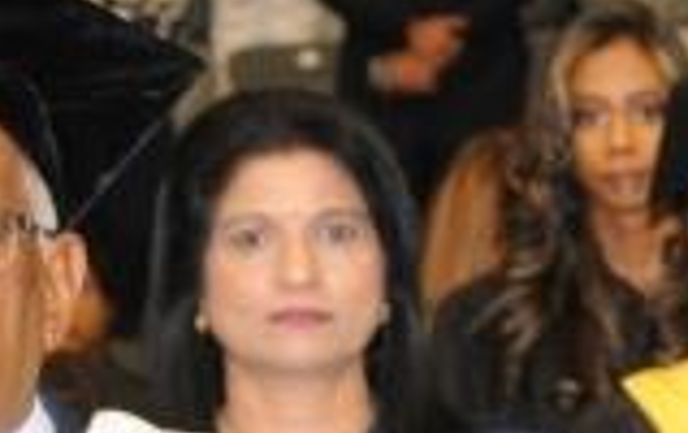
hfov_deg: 5.5
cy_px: 281
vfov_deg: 3.5
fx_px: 7006
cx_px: 1441
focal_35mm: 373
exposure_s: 1/160
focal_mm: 38
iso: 400
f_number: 4.2
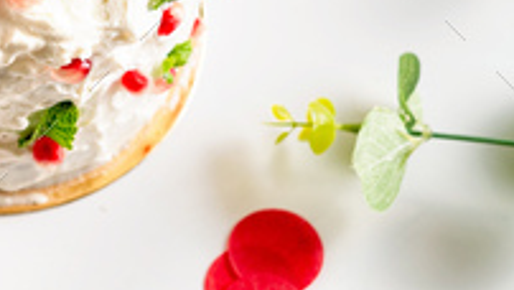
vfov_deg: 7.9
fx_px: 2087
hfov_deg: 13.7
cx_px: -92
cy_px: -5
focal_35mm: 153
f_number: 5
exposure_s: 1/100
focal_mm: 50
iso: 100
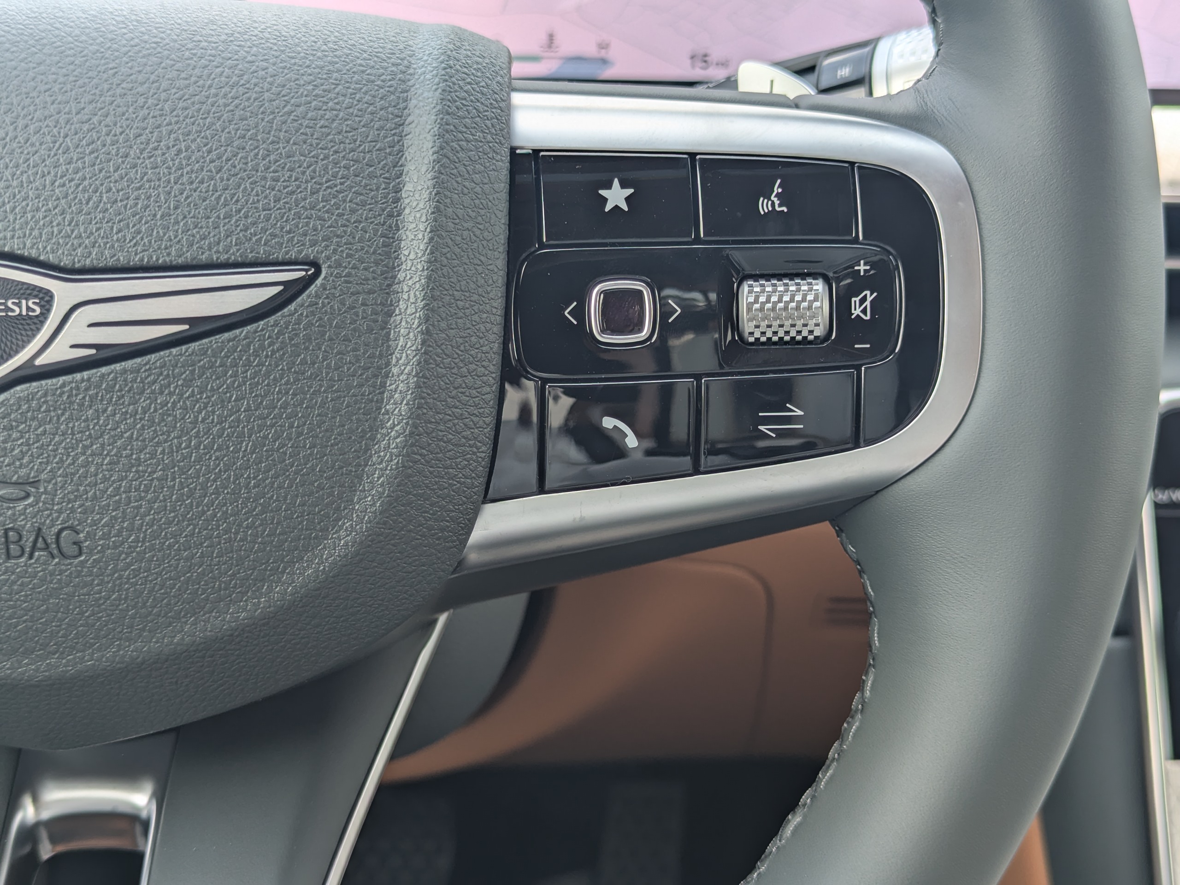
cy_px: 442
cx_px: 590
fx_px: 1636
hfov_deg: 39.7
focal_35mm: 48
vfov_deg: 30.3
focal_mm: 6.81
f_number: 1.85
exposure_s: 1/251
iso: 41
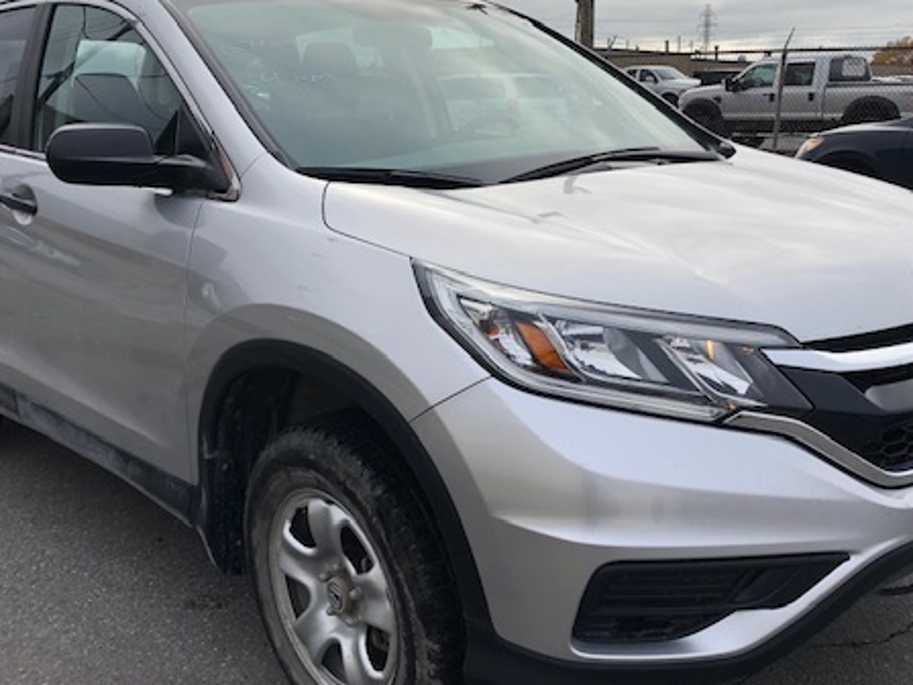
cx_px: 475
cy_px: 357
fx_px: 1055
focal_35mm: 40
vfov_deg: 36.0
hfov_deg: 46.8
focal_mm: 4
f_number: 1.8
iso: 20
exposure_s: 1/1333
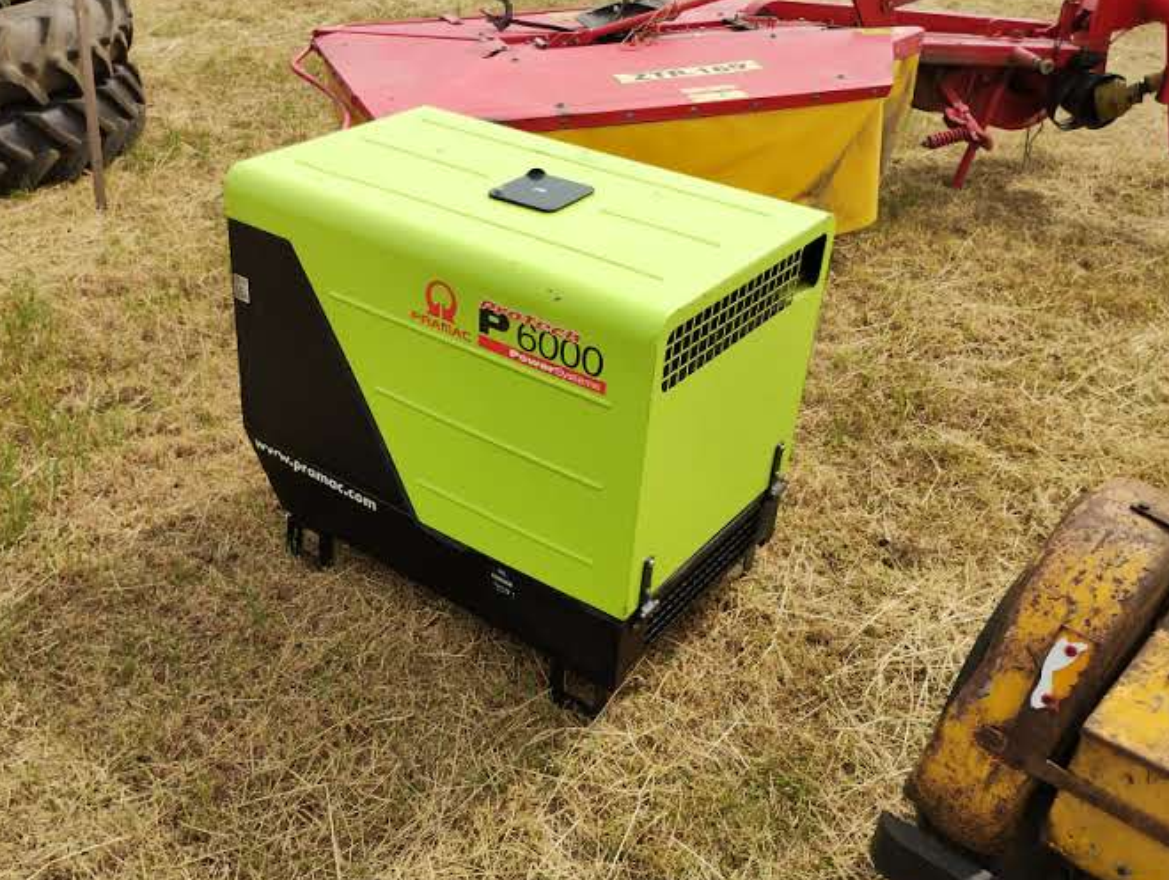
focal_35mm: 34
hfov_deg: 53.7
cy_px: 438
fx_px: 1150
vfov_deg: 41.9
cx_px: 493
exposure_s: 1/498
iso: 100
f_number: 1.8
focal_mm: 4.27
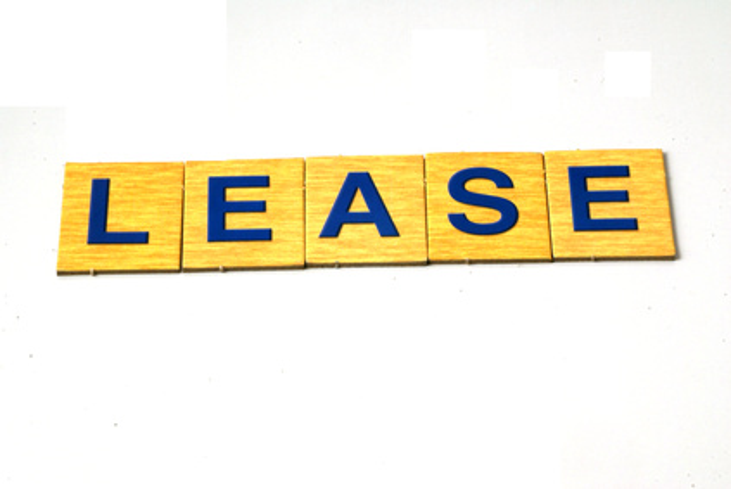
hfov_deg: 15.2
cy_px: 244
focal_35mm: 135
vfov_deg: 10.2
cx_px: 366
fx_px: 2744
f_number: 32
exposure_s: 4
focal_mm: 90
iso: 100
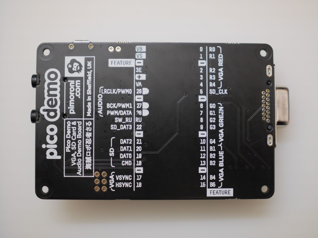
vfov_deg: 29.1
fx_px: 459
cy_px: 119
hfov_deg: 38.2
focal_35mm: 50
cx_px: 159
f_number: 1.8
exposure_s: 1/60
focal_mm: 25
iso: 640
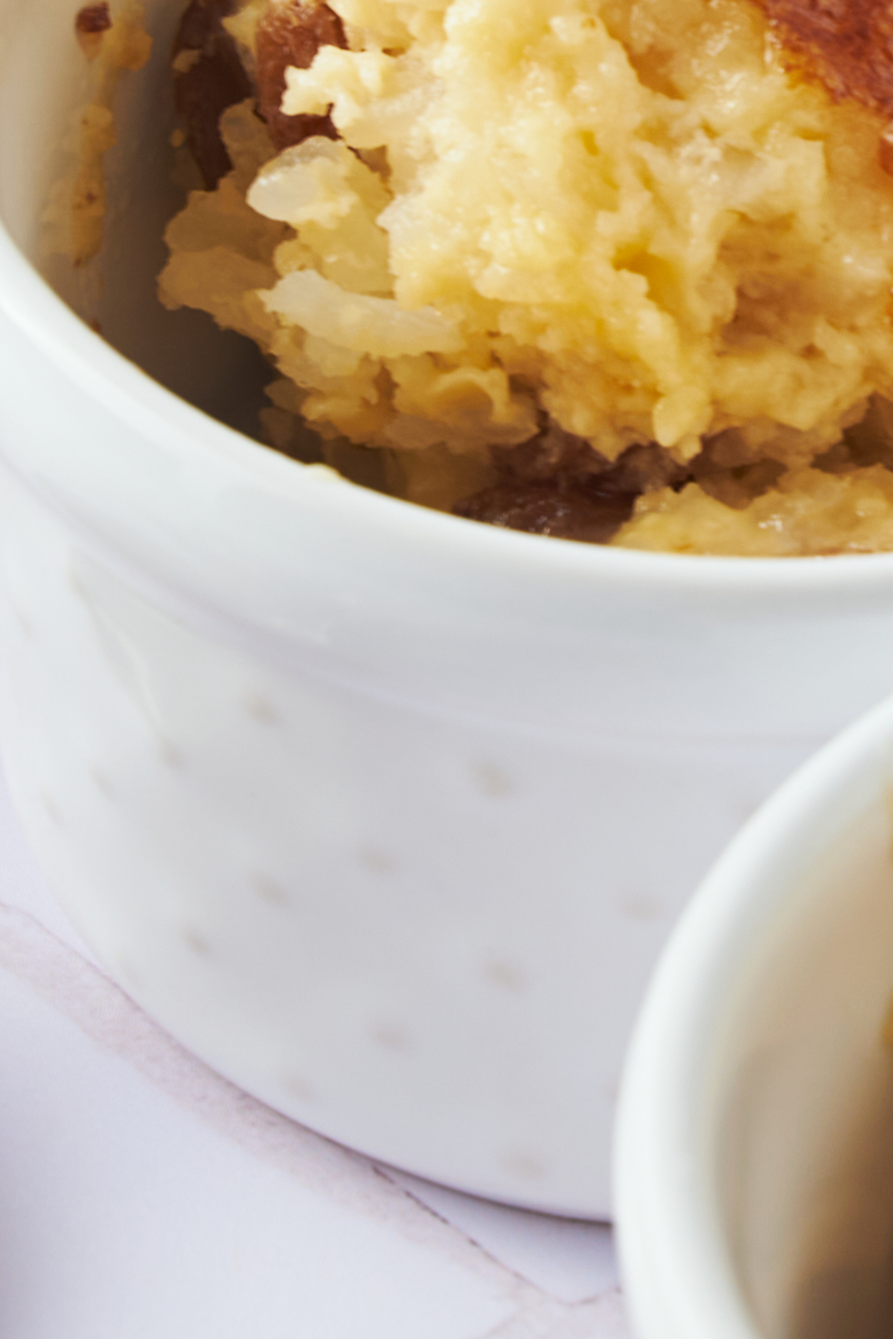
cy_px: 242
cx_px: 766
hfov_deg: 3.1
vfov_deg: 4.7
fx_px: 16370
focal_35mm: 440
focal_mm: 70
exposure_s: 1/100
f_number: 8
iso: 100
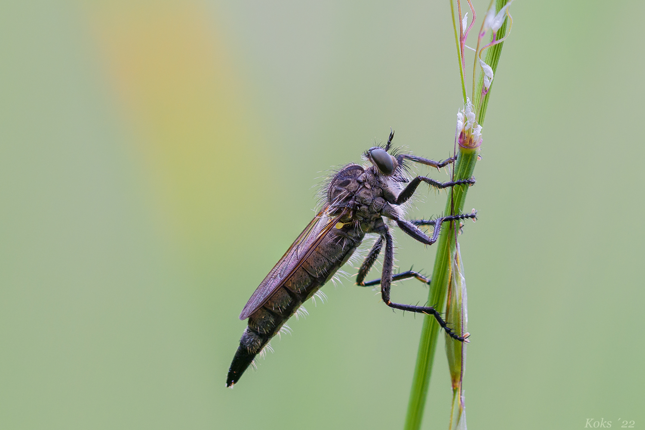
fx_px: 3583
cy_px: 215
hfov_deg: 10.3
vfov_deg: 6.9
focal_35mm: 200
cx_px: 322
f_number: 6.3
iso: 500
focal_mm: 200
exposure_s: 1/40
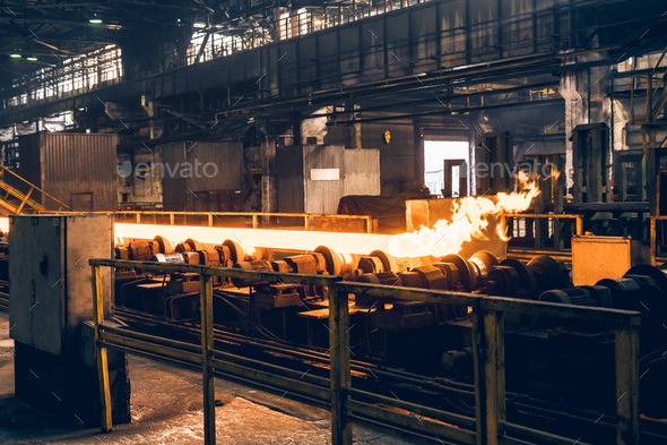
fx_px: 871
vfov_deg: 28.6
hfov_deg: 41.9
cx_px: 334
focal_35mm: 47
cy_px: 222
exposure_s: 1/80
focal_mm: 47
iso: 800
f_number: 5.6
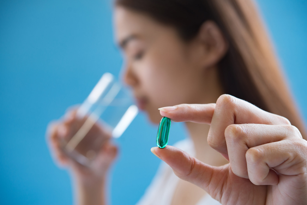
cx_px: 154
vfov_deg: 22.6
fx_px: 512
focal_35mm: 60
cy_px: 102
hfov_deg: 33.4
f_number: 5
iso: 400
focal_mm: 60
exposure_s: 1/100
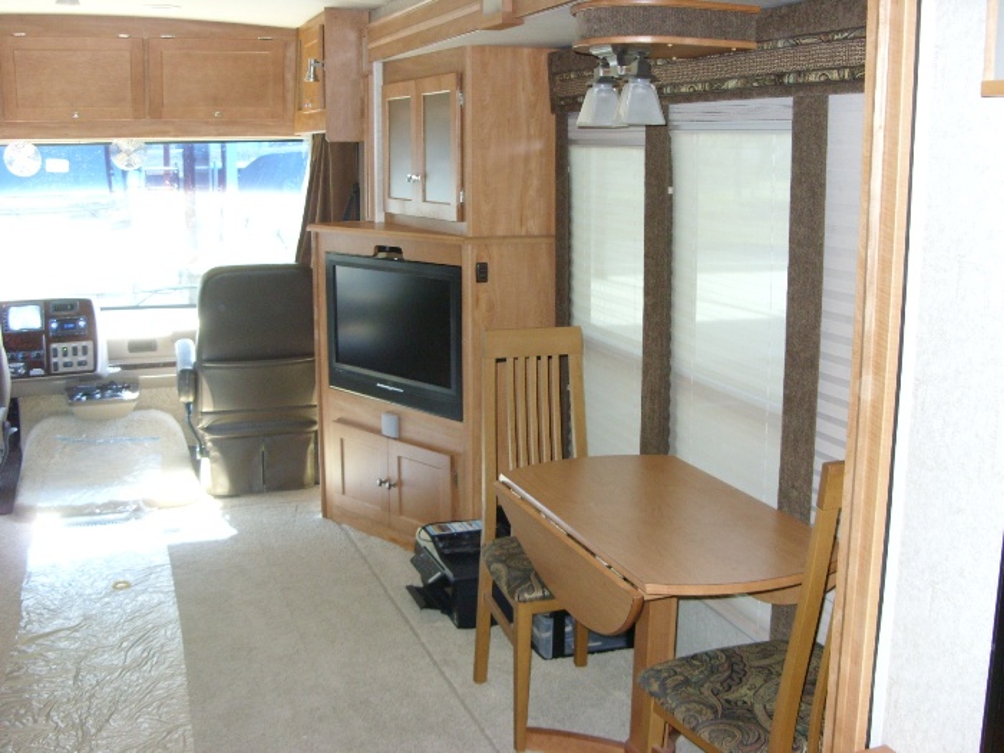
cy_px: 376
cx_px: 502
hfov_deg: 49.0
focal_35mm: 38
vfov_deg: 37.7
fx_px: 1102
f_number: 2.8
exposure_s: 1/30
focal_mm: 6.3
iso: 200
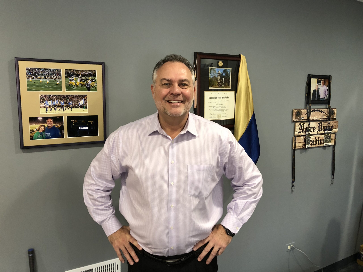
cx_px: 182
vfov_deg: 49.7
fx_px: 294
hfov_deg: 63.4
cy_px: 136
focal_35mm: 28
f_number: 1.8
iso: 100
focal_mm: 3.99
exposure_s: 1/13
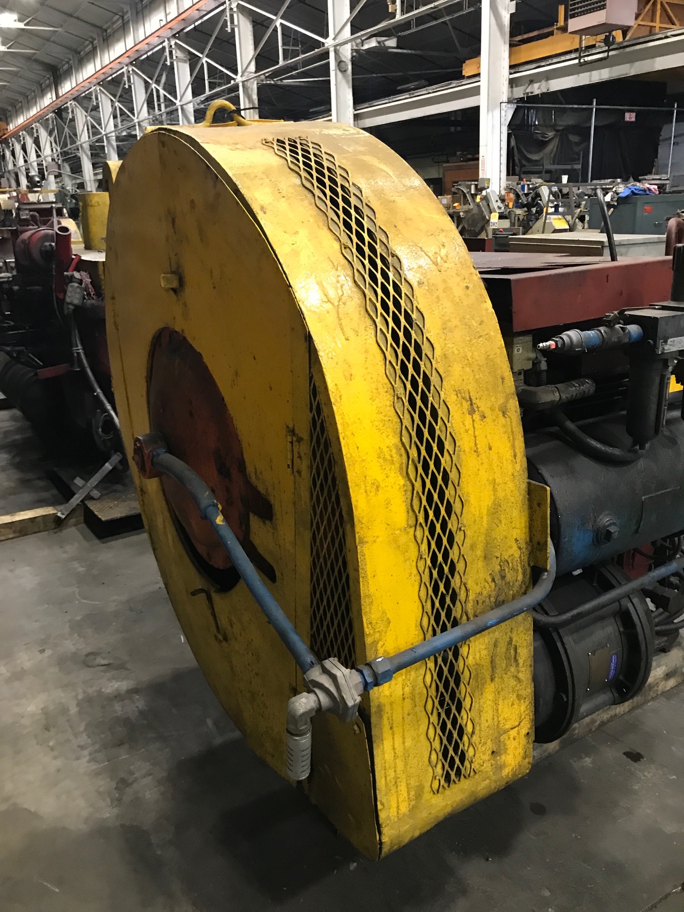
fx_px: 738
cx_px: 342
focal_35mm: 28
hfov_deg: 49.7
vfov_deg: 63.4
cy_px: 456
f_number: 1.8
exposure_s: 1/13
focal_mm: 3.99
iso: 100
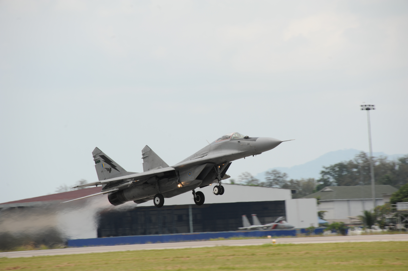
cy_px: 136
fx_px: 3398
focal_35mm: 300
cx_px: 204
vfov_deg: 4.6
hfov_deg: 6.9
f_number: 9
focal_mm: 300
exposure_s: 1/320
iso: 200
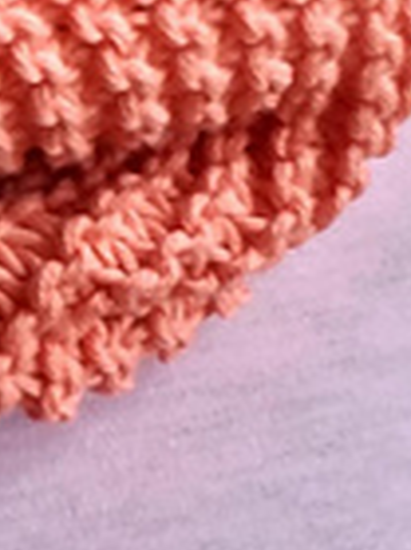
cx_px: -158
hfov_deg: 14.4
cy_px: 301
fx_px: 1538
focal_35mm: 97
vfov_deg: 20.2
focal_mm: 2.1
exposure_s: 1/120
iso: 100
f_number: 1.7
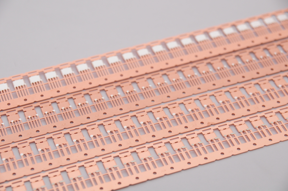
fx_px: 839
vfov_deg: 13.0
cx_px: 144
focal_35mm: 105
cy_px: 96
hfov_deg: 19.5
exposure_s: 1/30
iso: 200
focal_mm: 70
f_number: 7.1
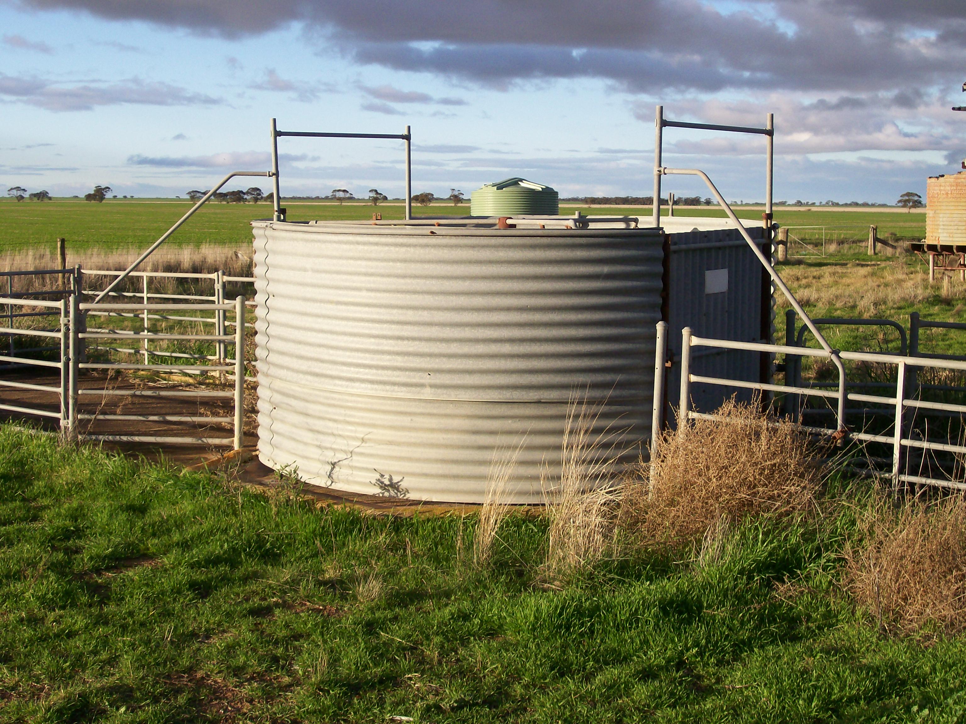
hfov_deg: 34.3
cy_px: 362
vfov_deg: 26.1
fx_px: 1563
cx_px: 483
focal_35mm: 56
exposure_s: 1/560
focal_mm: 9.4
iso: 80
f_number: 3.4
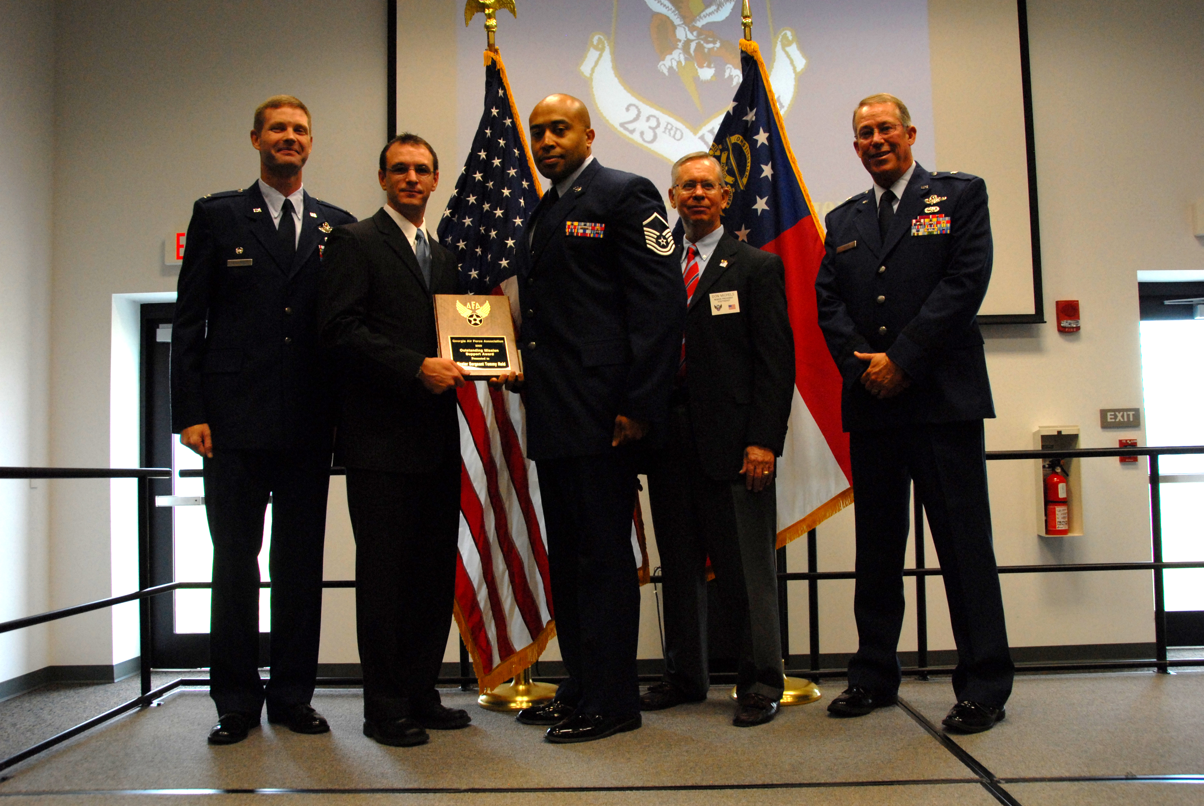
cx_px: 602
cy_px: 403
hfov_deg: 61.9
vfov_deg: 43.7
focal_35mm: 30
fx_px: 1005
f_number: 6.3
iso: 500
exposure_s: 1/60
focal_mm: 20
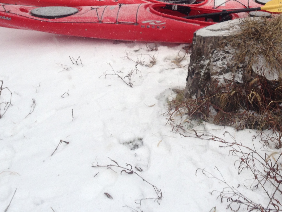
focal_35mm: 69
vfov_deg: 20.7
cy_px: 3
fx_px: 562
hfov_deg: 28.0
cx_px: 180
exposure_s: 1/174
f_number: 2.4
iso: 50
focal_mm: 4.12
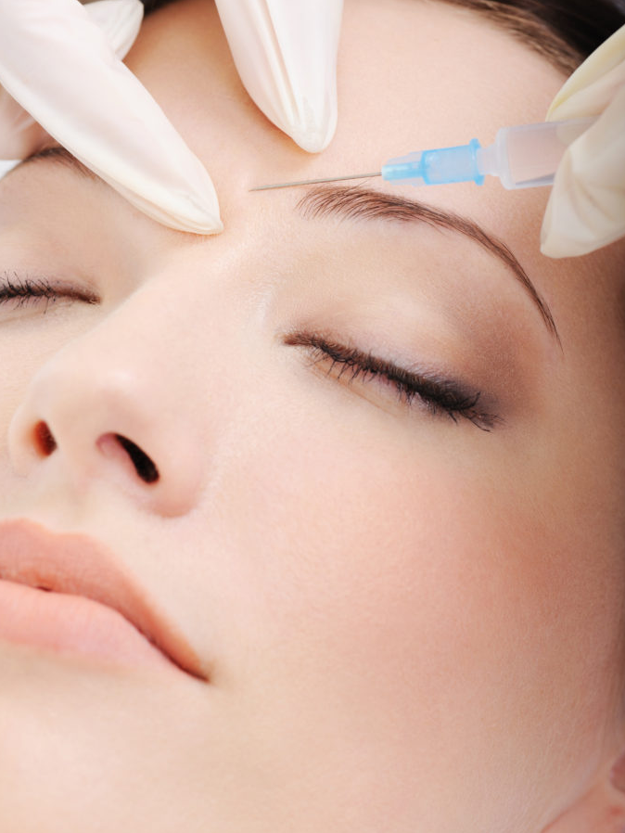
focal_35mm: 115
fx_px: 2767
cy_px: 391
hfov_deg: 12.9
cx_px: 312
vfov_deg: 17.1
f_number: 10
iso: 200
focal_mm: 105
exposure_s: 1/250
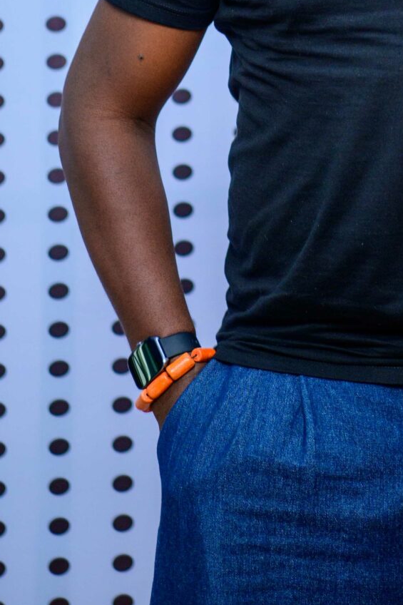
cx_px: 429
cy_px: -72
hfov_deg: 8.1
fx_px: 2839
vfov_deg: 12.0
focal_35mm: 169
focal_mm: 70
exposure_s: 1/200
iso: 1000
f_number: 3.2
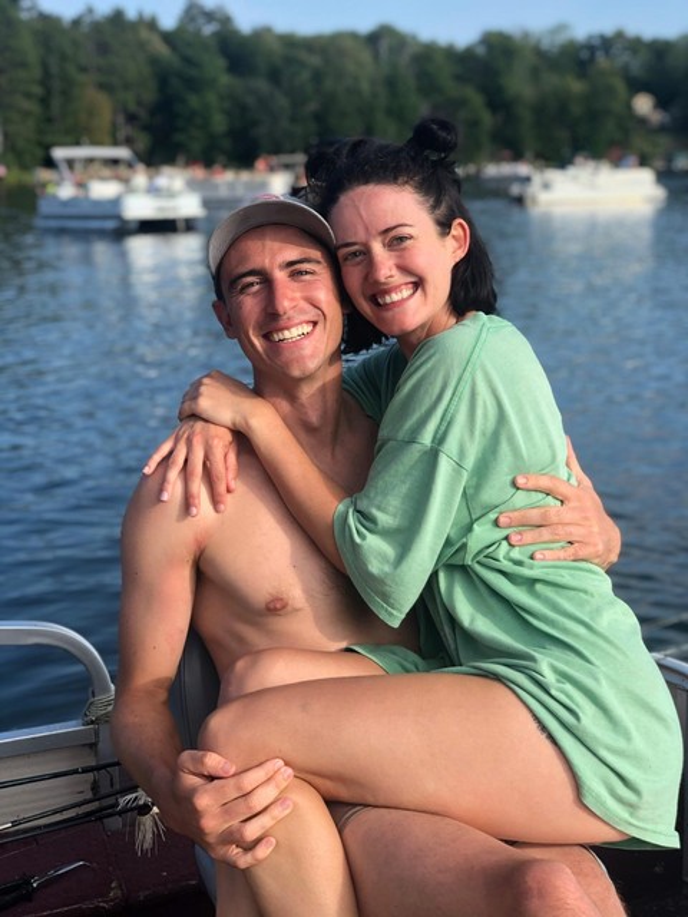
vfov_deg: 36.8
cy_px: 458
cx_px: 344
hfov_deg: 28.0
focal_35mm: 52
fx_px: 1378
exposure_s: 1/393
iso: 16
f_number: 2.4
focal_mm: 6
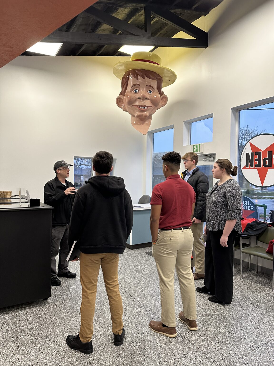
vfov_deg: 71.6
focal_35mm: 24
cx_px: 137
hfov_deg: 56.8
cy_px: 183
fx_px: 253
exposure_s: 1/120
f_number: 1.78
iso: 200
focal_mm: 6.86
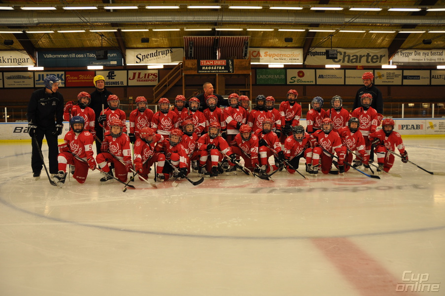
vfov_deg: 43.5
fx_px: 370
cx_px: 222
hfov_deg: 62.0
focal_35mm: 30
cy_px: 148
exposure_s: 1/60
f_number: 4
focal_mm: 20
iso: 450
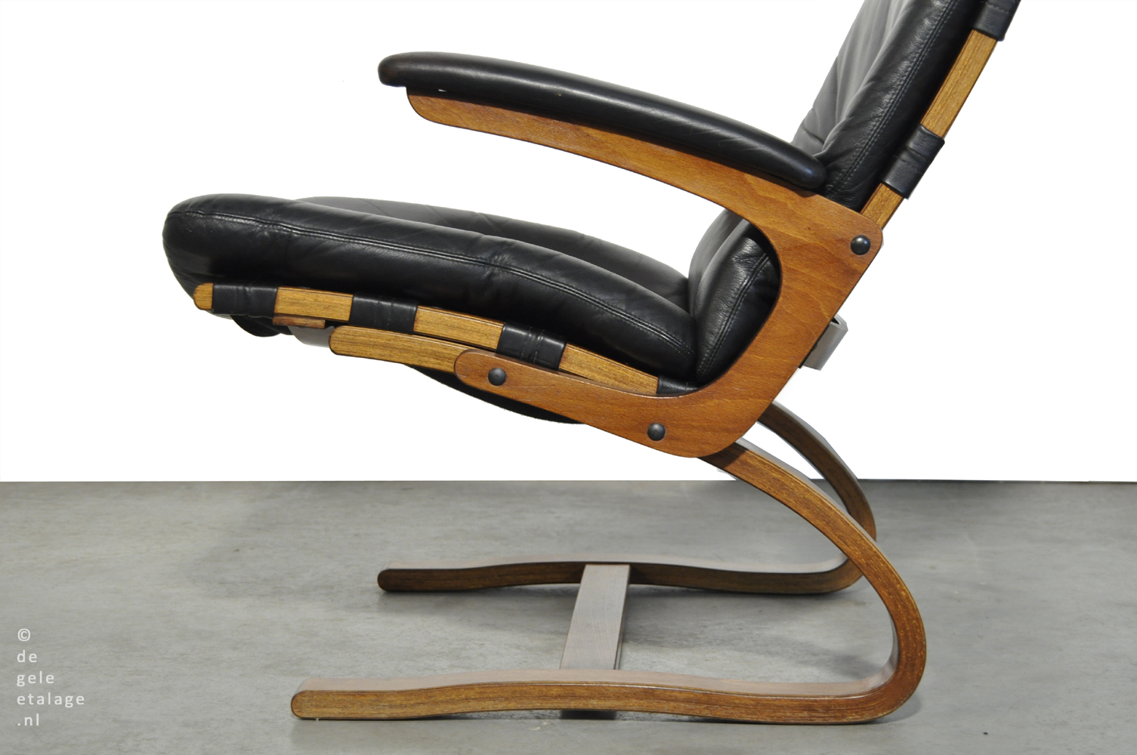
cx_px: 568
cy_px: 378
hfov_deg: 28.1
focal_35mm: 72
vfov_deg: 18.9
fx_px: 2272
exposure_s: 1/30
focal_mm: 48
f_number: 5.3
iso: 1100
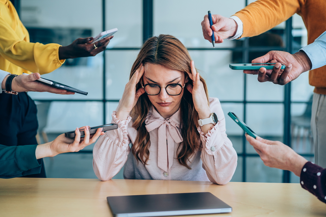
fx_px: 498
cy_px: 108
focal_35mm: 55
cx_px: 163
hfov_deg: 36.2
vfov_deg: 24.6
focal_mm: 55
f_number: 2.5
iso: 400
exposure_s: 1/250
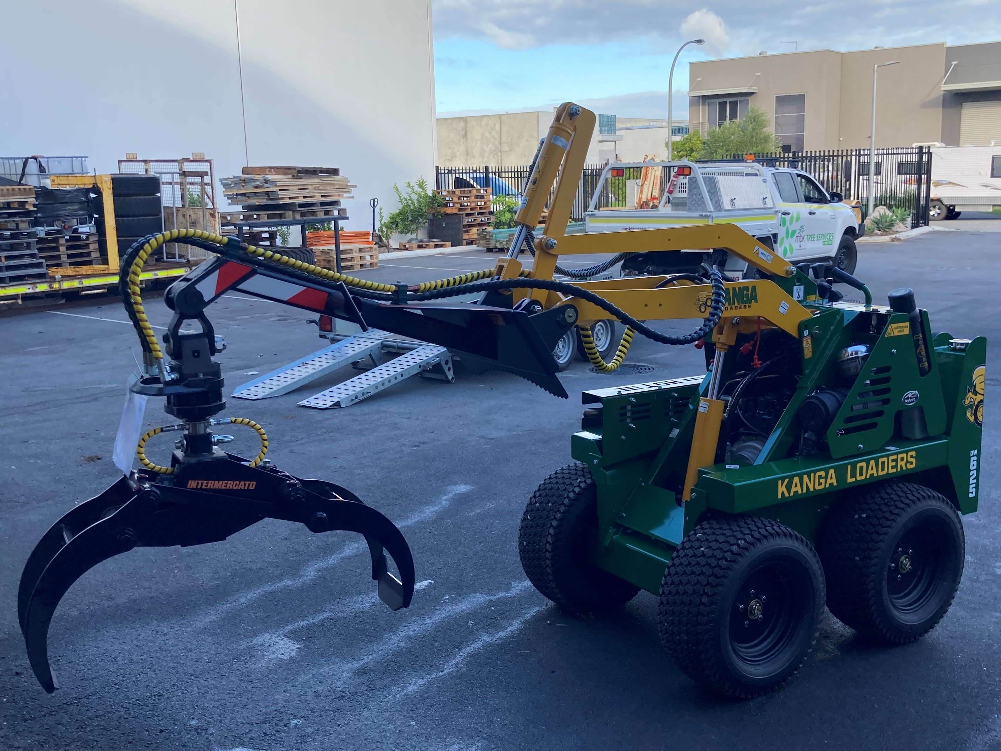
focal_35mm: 28
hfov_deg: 63.4
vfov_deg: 49.7
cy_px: 376
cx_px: 500
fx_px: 810
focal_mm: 3.99
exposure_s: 1/461
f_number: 1.8
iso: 20
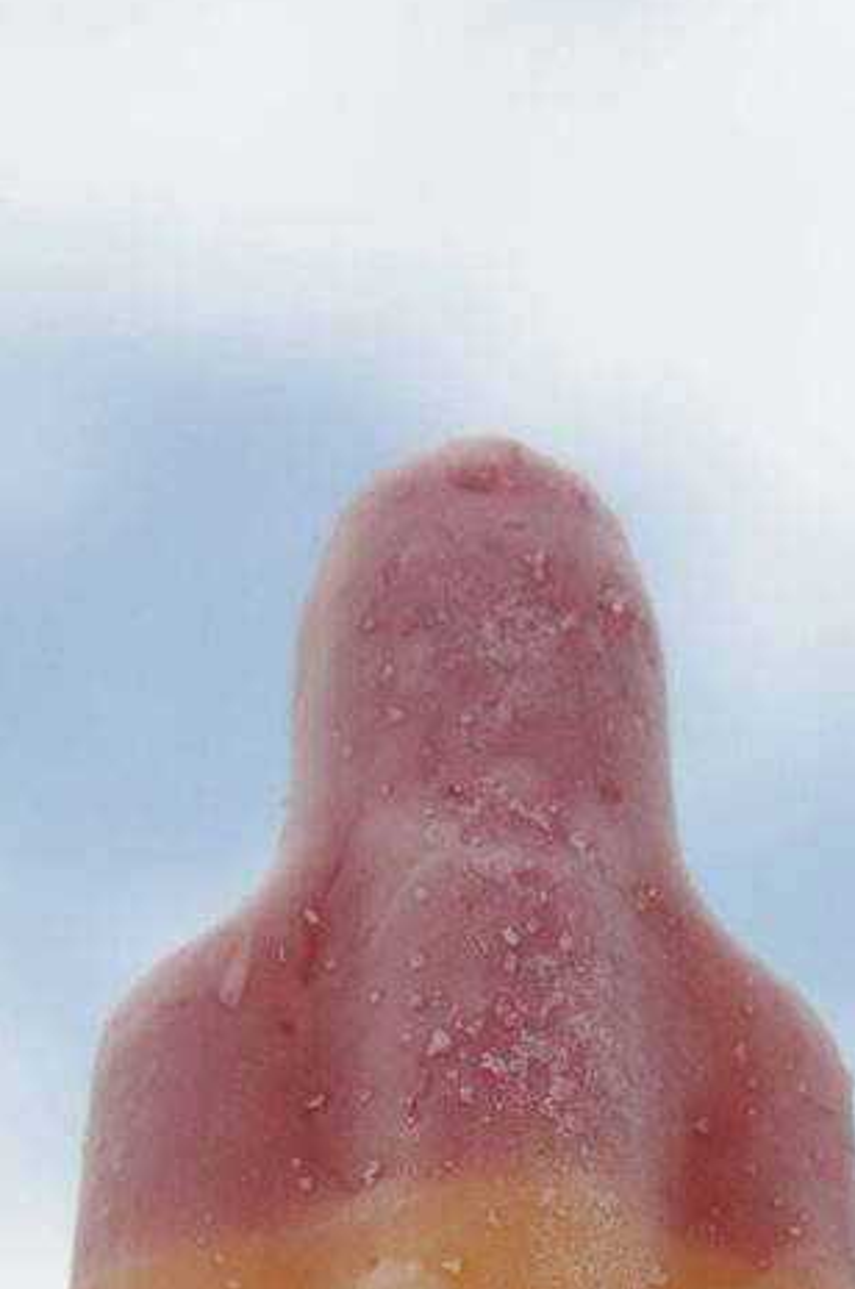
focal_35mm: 318
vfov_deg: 6.4
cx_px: 911
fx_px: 11371
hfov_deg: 4.3
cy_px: 1590
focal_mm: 85
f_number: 11
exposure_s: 1/500
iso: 200
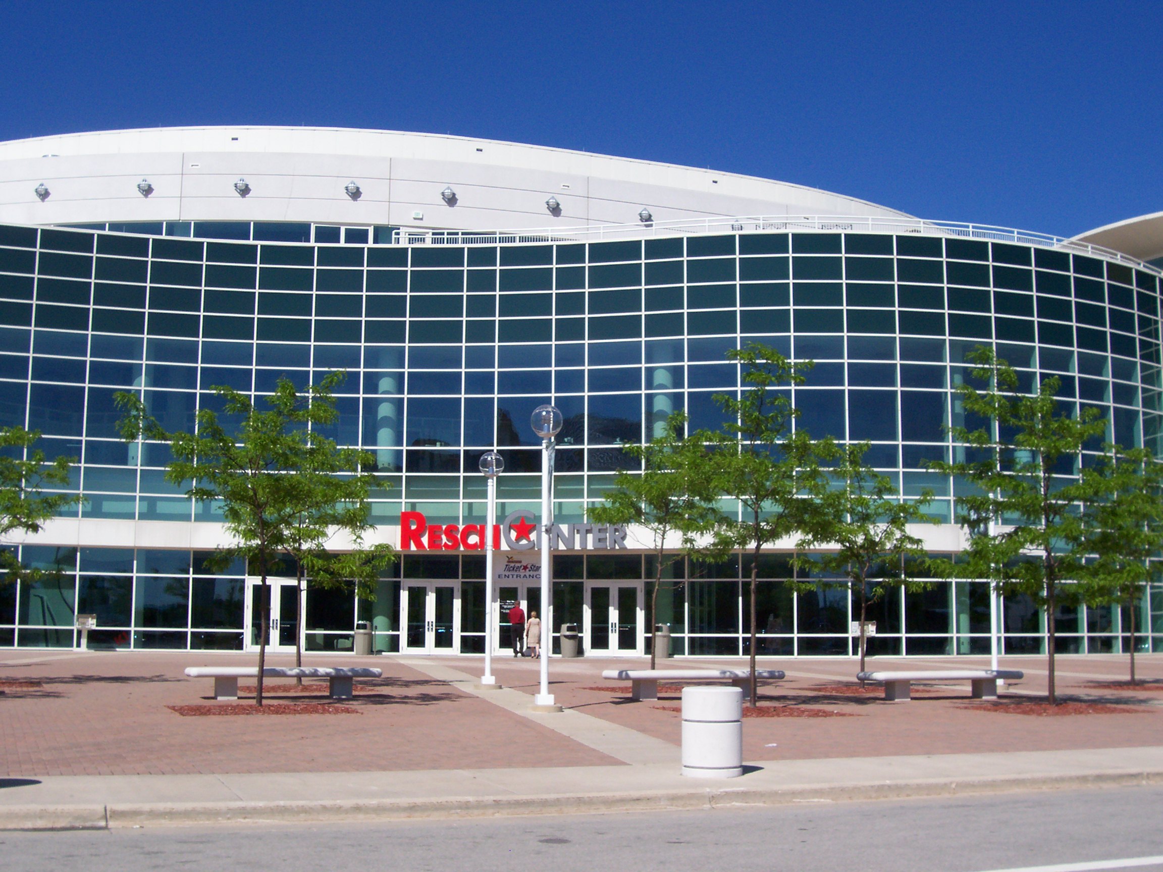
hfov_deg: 44.8
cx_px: 582
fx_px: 1411
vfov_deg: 34.3
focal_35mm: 42
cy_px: 436
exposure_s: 1/594
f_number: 5.6
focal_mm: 7
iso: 80
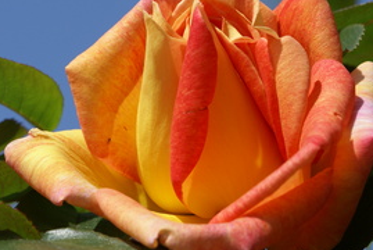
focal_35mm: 236
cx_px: 142
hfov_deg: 8.7
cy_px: 95
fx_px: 2448
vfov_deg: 5.8
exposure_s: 1/250
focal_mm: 100
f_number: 9
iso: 100
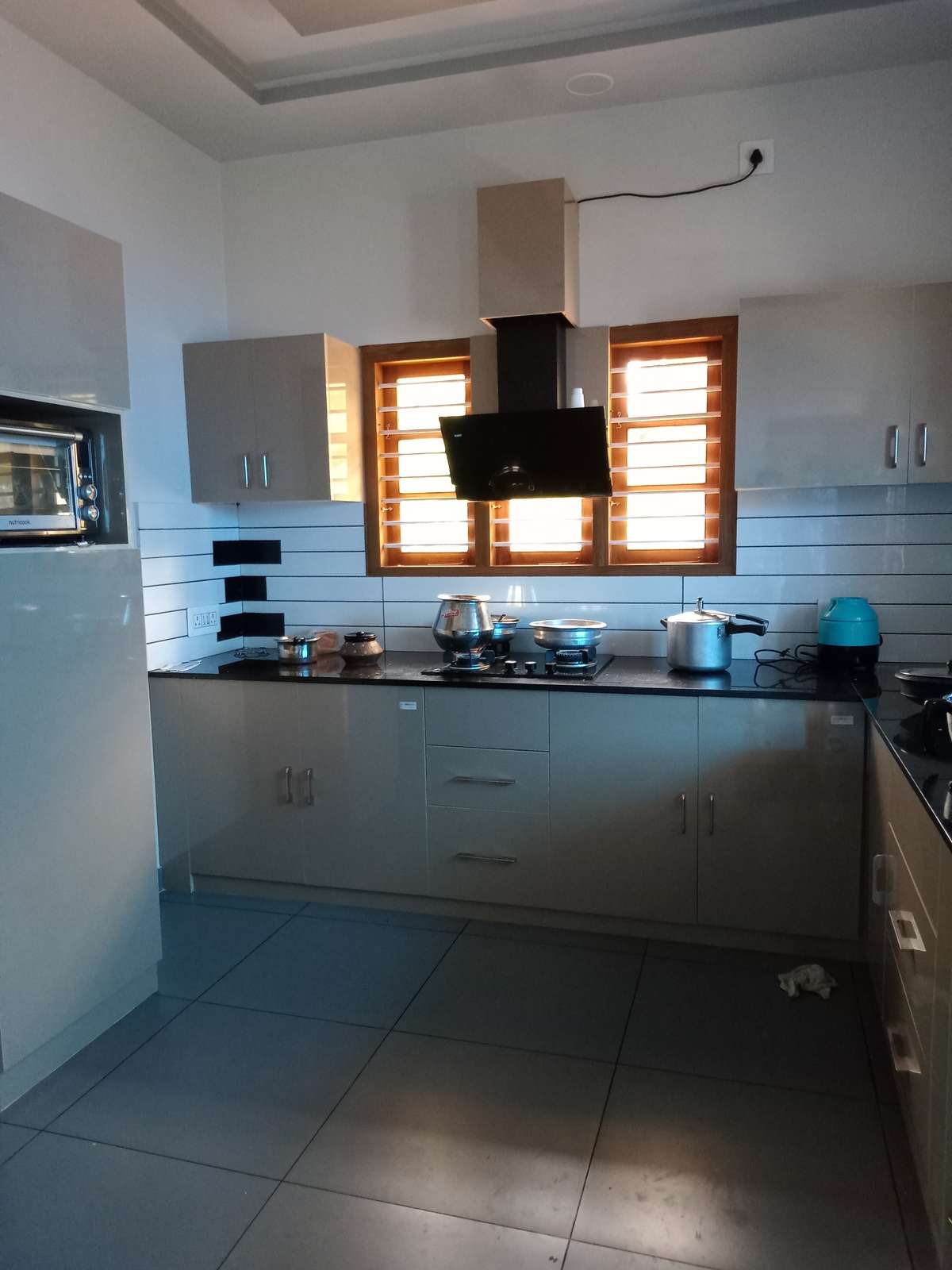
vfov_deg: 63.4
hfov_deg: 49.7
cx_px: 476
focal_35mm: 28
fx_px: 1027
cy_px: 635
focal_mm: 3.37
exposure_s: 1/25
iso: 925
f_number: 2.2
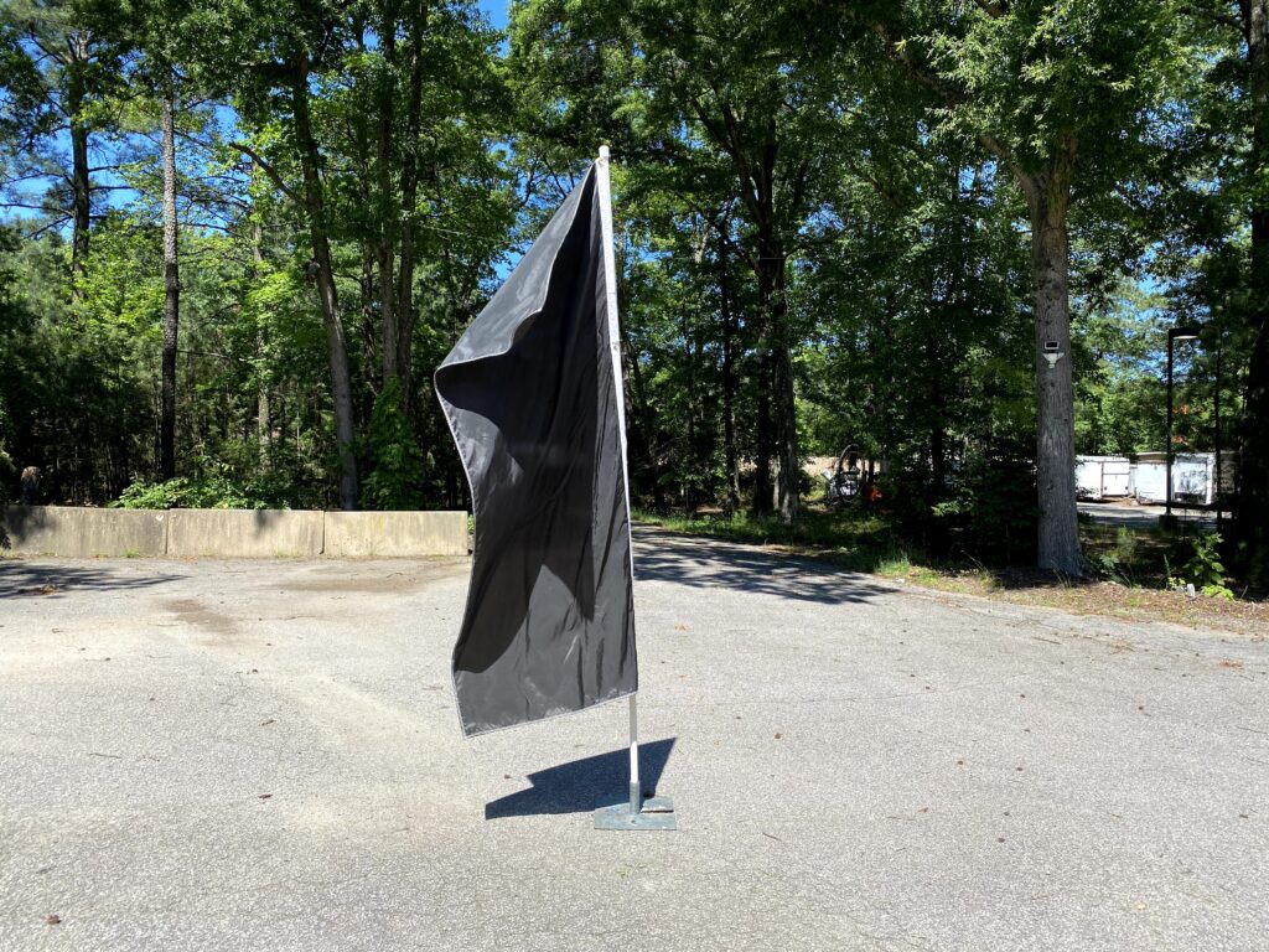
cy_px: 476
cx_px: 634
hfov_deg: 67.3
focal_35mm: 26
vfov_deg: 53.1
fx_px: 953
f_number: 1.8
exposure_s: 1/1524
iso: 32
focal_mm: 4.25
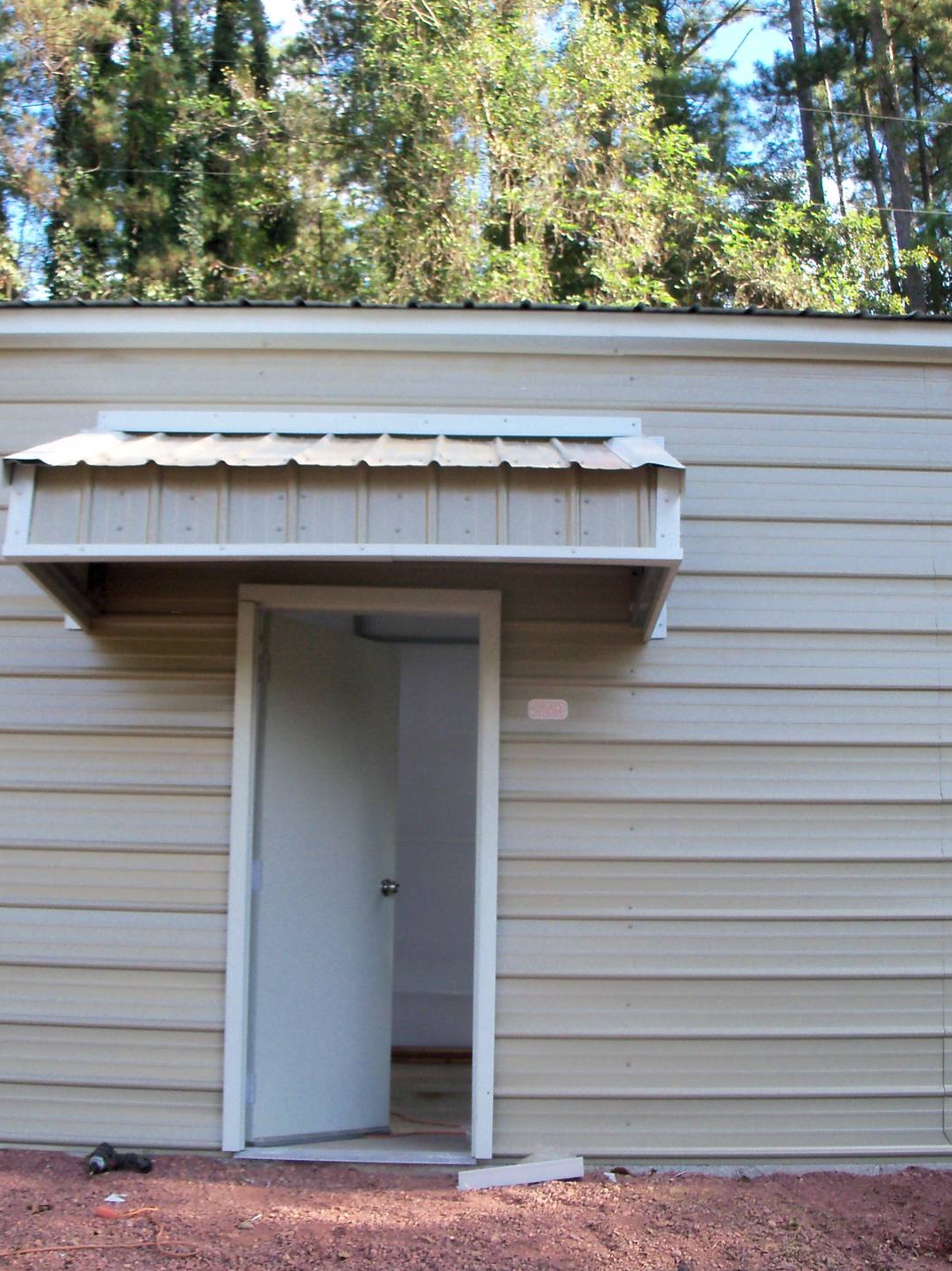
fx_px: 1724
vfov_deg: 40.4
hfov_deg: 30.9
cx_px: 460
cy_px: 634
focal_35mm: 47
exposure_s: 1/160
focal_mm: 6.3
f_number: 3
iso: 80
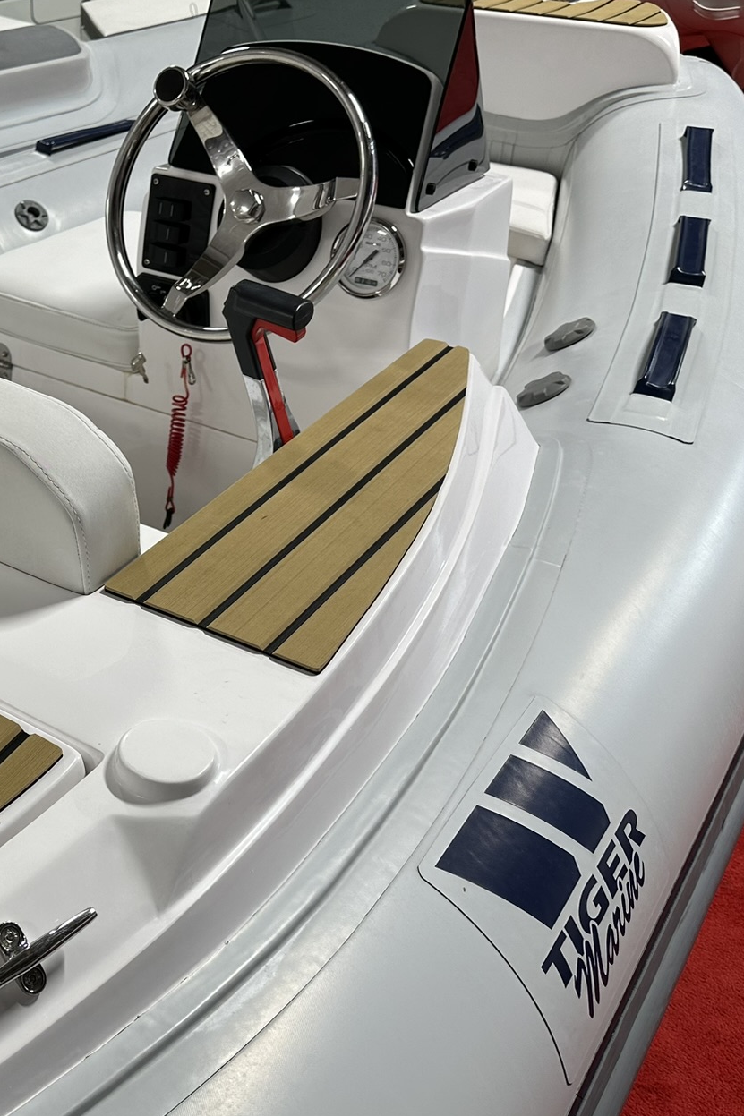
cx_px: 64
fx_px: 1271
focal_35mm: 41
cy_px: 598
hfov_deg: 31.0
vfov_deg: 47.4
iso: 100
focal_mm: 6.86
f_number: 1.78
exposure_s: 1/120
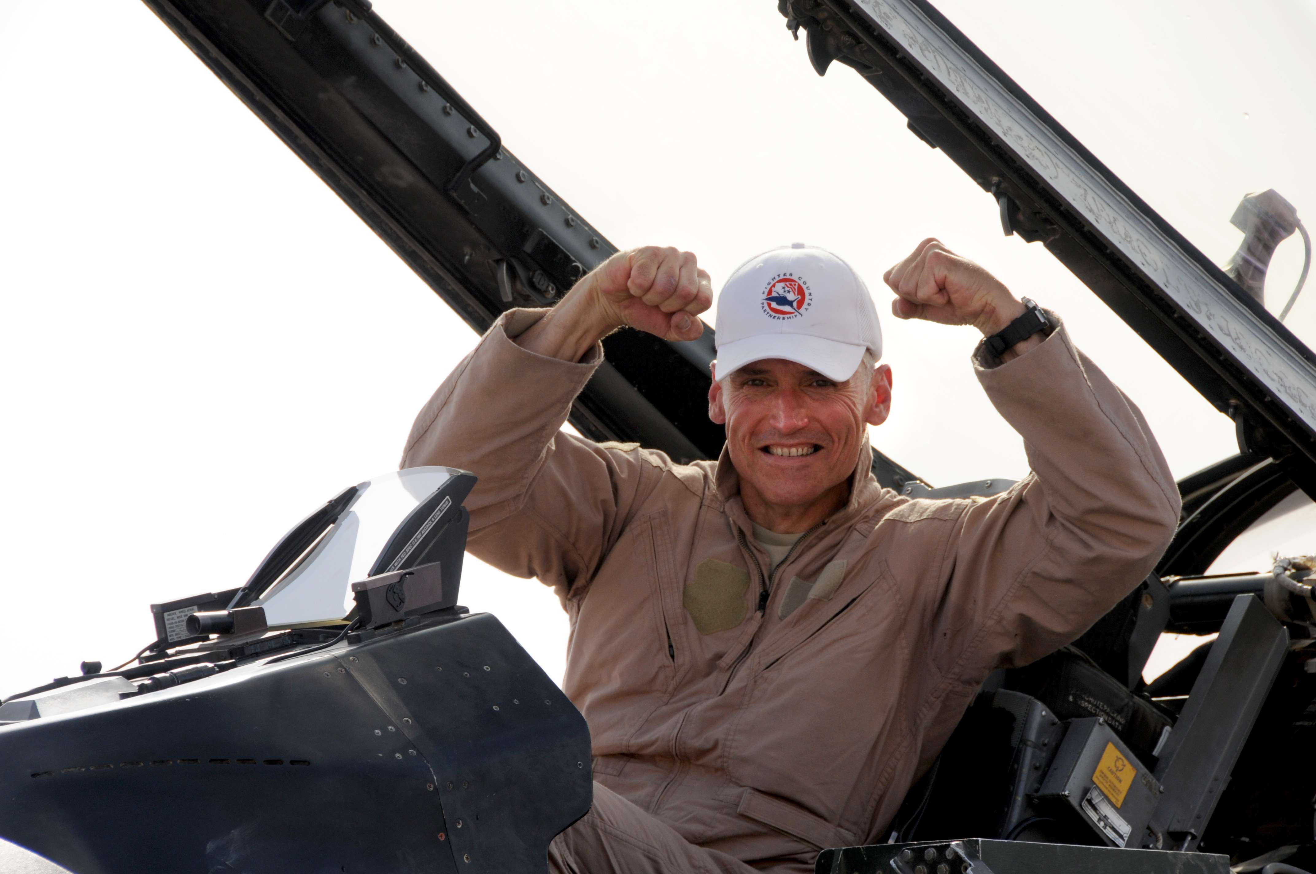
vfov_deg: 4.6
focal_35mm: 300
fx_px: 10953
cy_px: 437
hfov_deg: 6.9
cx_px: 658
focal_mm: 200
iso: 200
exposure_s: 1/320
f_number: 10
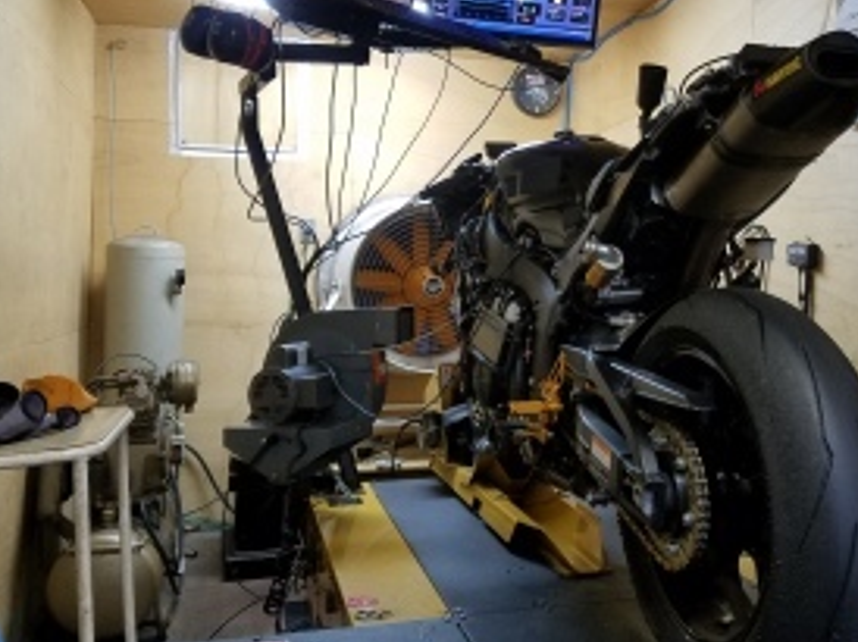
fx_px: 941
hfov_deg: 48.7
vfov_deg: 37.6
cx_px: 510
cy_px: 266
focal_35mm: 38
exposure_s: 1/25
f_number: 1.7
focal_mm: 4.2
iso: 200
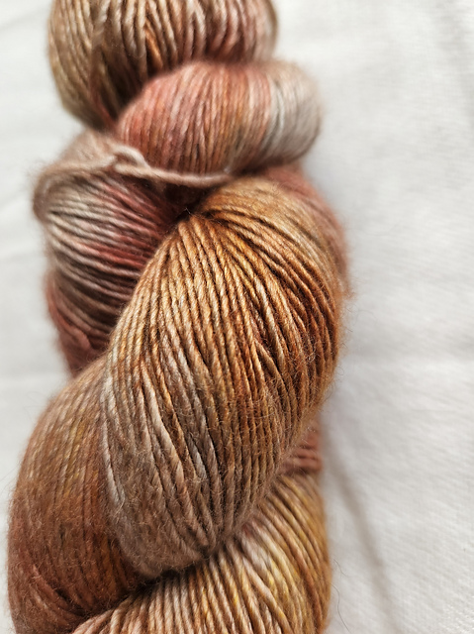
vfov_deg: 74.0
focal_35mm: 23
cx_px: 237
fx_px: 420
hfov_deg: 58.8
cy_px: 317
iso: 125
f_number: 1.8
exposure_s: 1/180
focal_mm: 5.4
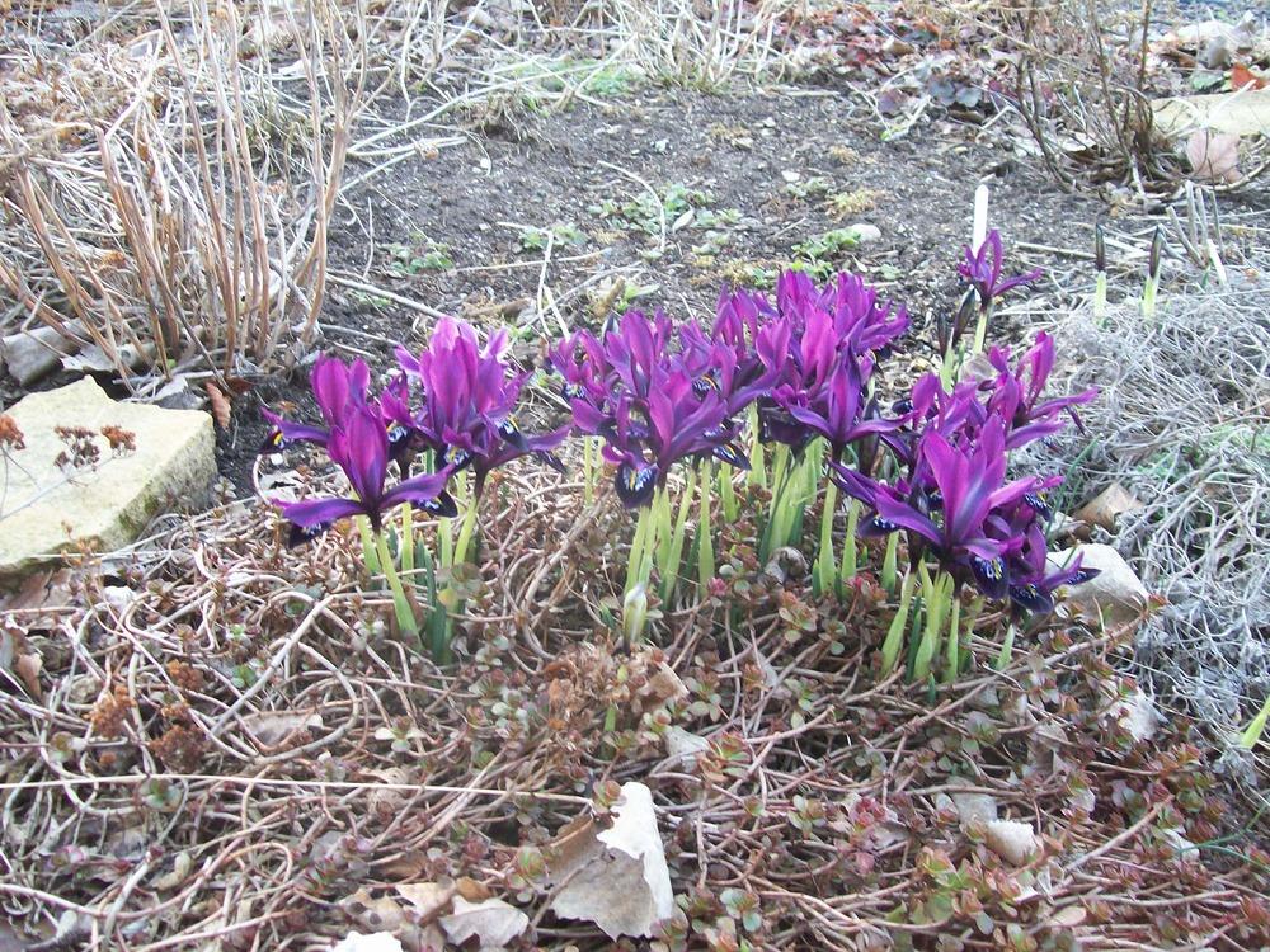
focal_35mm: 36
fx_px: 1321
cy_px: 476
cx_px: 635
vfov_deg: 39.7
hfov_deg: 51.4
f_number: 2.7
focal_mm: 6
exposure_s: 1/32
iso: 109
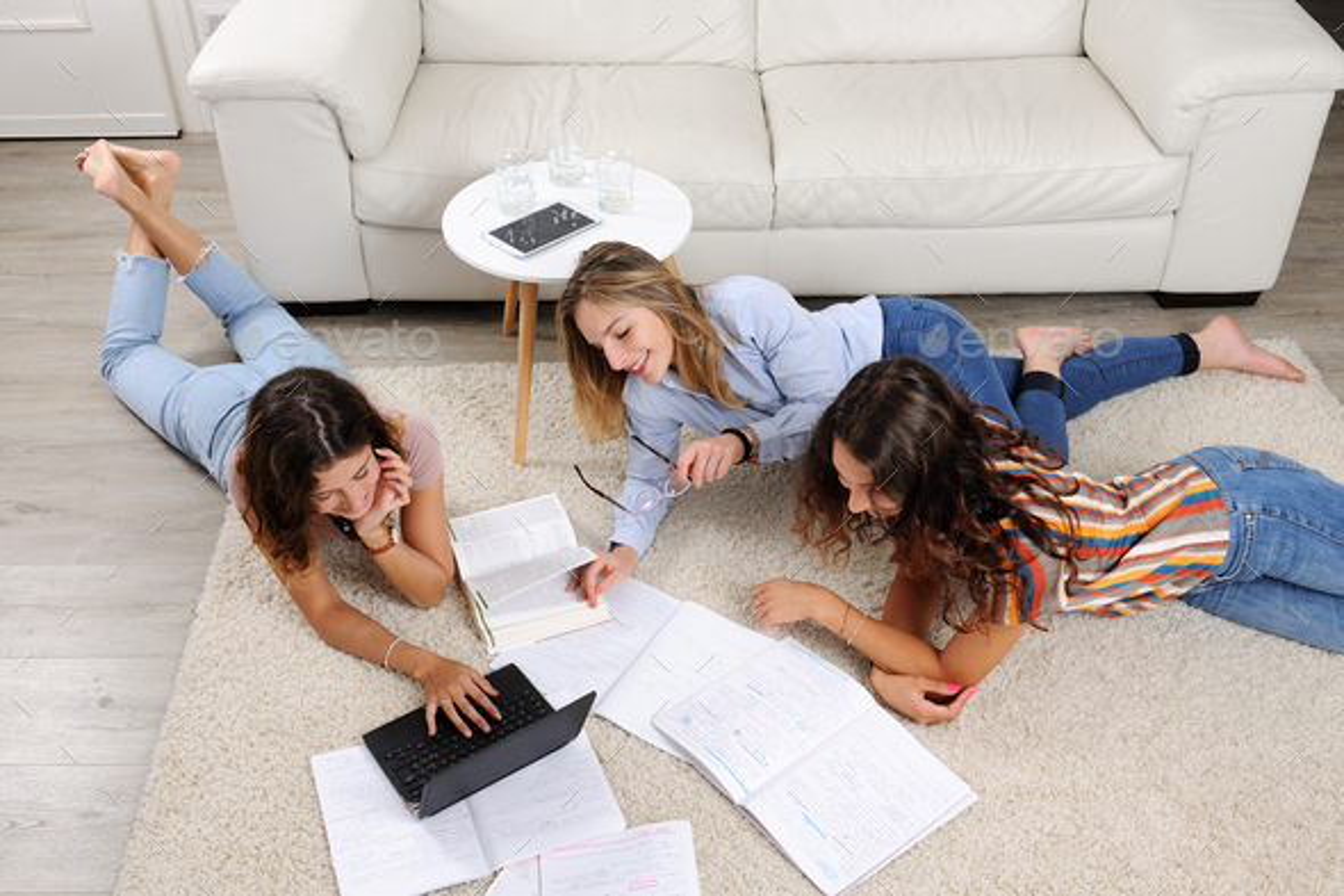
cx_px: 672
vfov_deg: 37.8
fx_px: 1306
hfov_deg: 54.4
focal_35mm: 35
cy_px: 448
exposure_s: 1/160
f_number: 7.1
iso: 250
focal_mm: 35
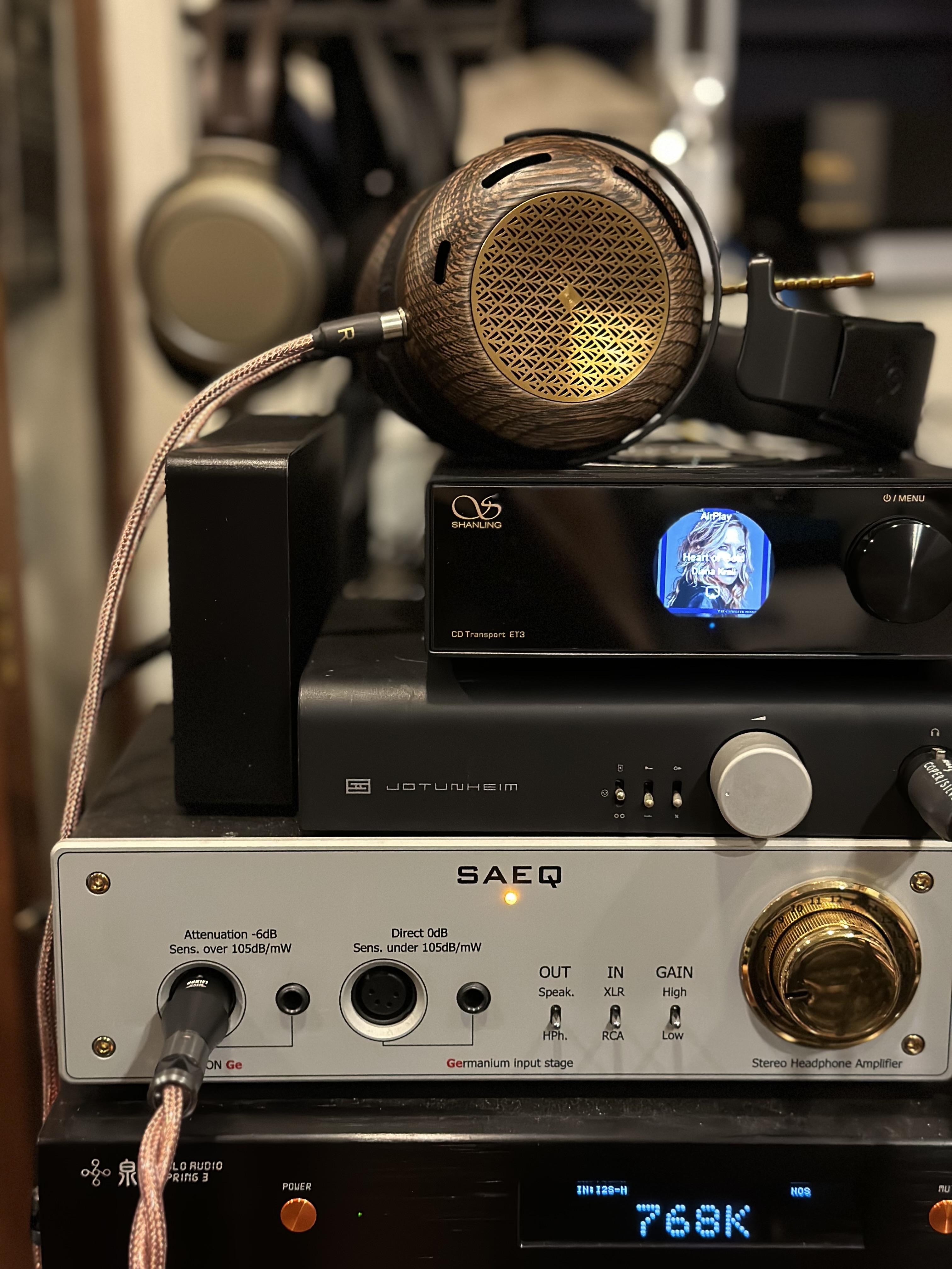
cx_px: 476
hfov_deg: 30.3
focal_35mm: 48
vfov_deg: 39.7
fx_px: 1760
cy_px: 634
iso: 640
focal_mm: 6.86
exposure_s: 1/25
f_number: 1.78
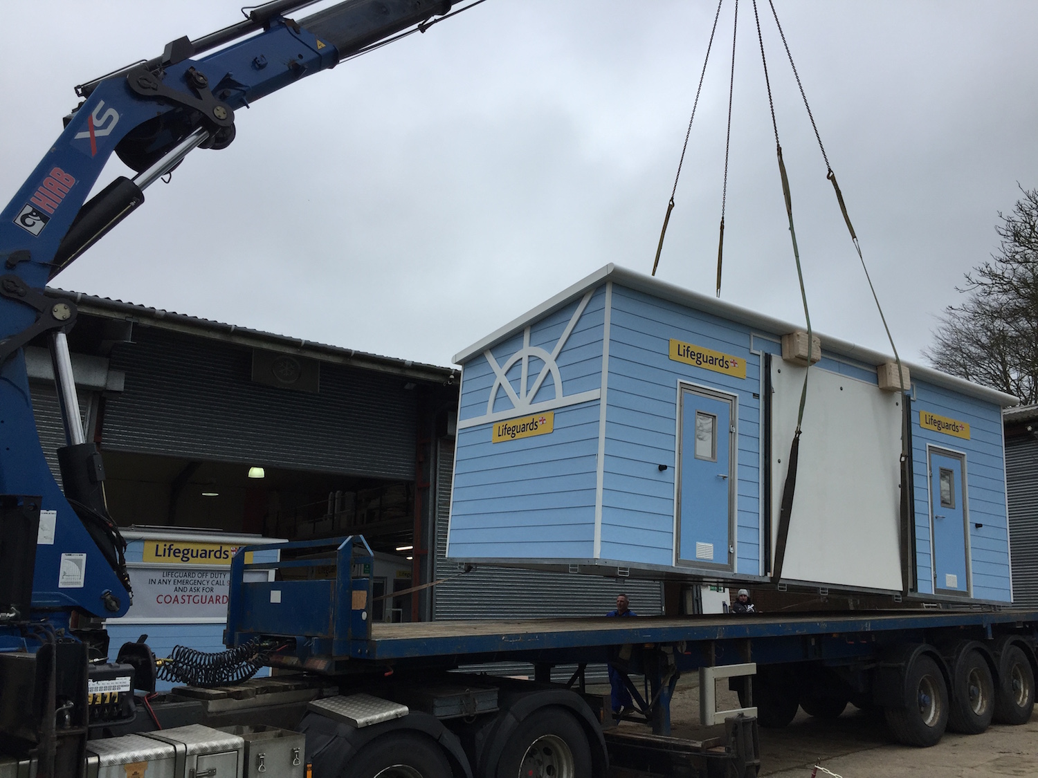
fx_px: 870
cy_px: 389
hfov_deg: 61.7
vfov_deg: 48.2
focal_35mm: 29
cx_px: 519
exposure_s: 1/628
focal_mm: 4.15
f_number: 2.2
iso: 32
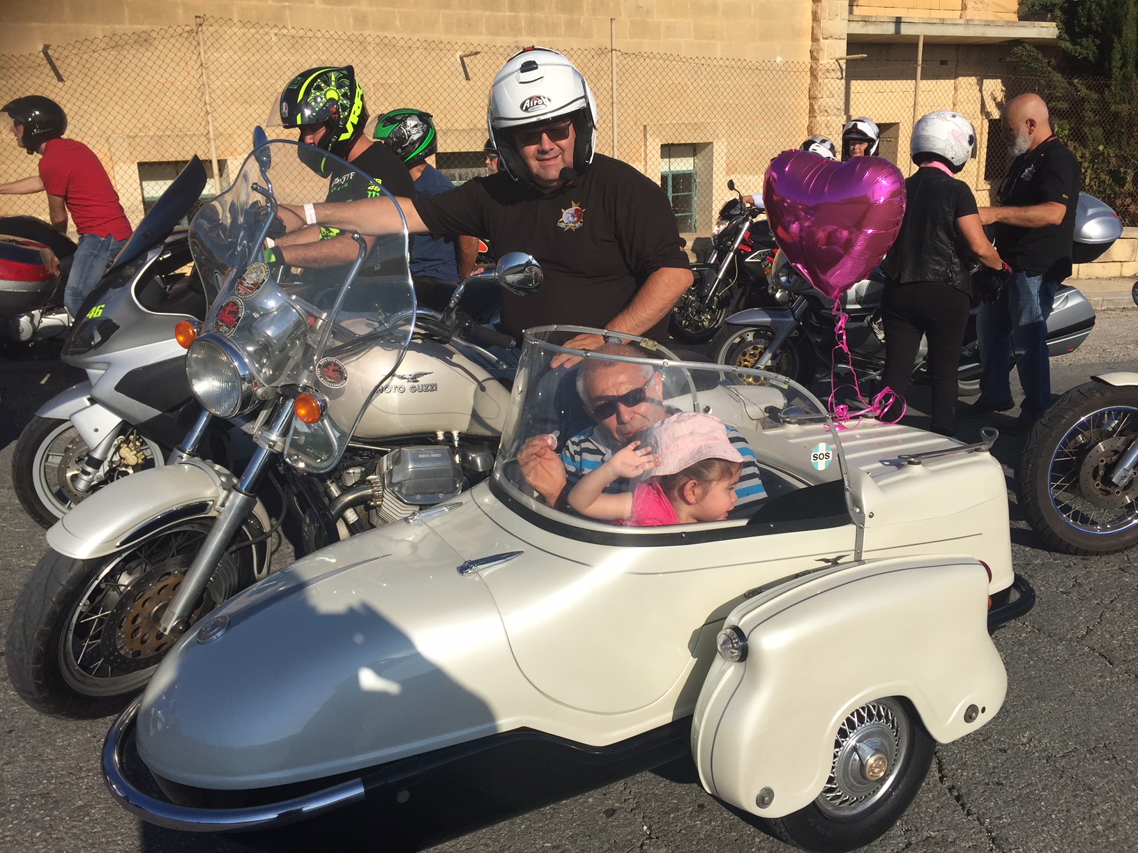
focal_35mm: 29
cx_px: 569
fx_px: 953
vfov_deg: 48.2
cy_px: 426
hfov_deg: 61.7
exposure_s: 1/3597
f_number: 2.2
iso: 32
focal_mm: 4.15
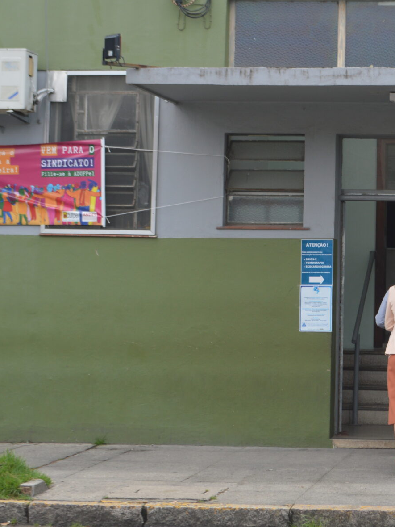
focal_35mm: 100
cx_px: 441
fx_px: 1521
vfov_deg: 19.6
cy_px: 201
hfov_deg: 14.4
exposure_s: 1/160
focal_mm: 32
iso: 100
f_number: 6.3
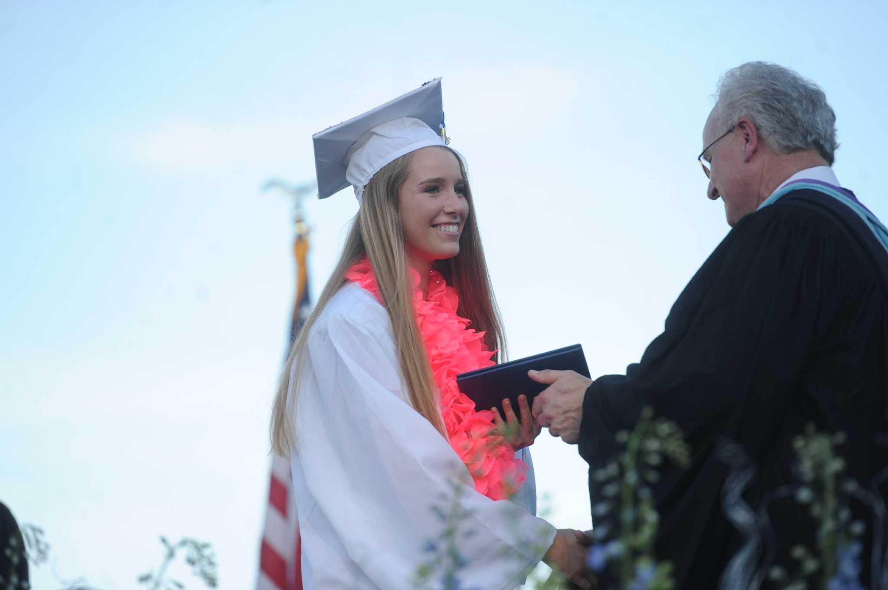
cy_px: 295
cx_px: 444
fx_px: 4929
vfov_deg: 6.9
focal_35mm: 200
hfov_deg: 10.3
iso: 200
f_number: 3.2
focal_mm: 200
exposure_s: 1/800
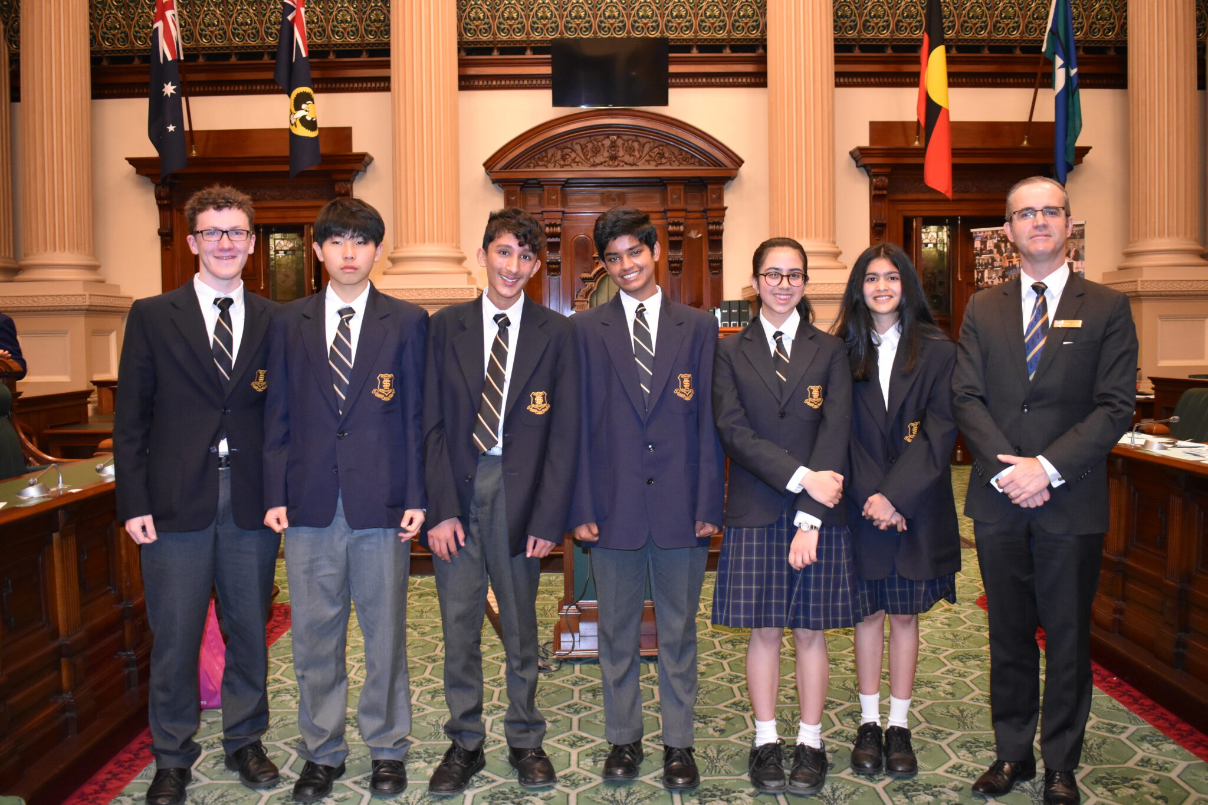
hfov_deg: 57.2
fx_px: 1107
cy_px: 402
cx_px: 604
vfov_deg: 40.0
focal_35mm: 33
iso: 2200
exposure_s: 1/60
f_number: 3.8
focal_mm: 22
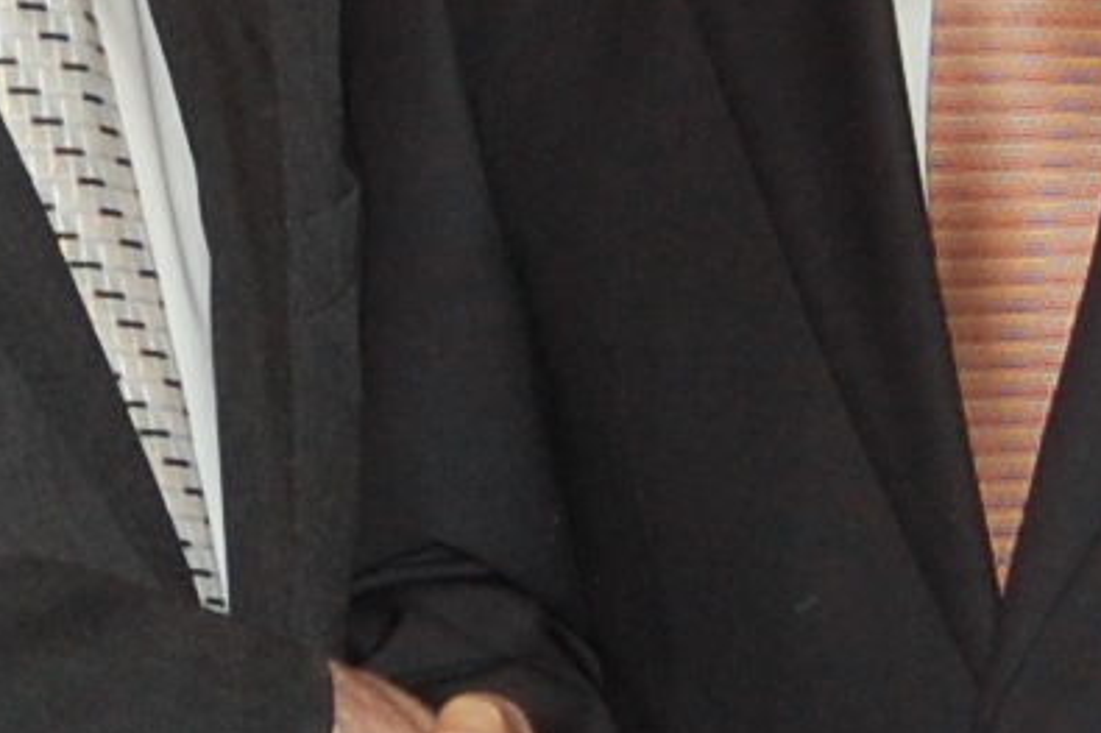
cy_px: 145
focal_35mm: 297
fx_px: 9079
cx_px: 198
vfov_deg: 4.6
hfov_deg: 6.9
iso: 400
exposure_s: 1/60
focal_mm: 26
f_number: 4
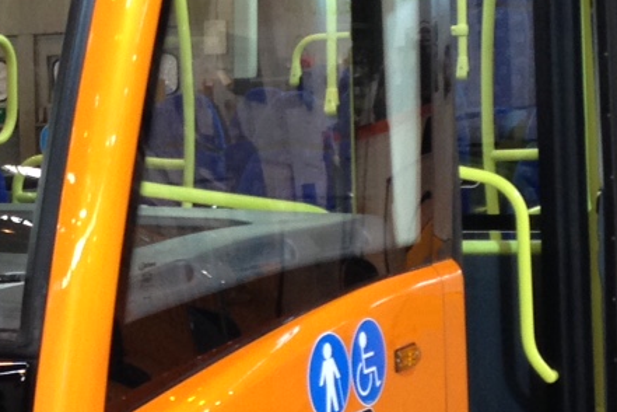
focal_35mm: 127
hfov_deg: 15.8
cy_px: 192
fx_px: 2176
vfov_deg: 10.8
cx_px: -10
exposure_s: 1/20
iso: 100
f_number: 2.4
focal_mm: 4.12
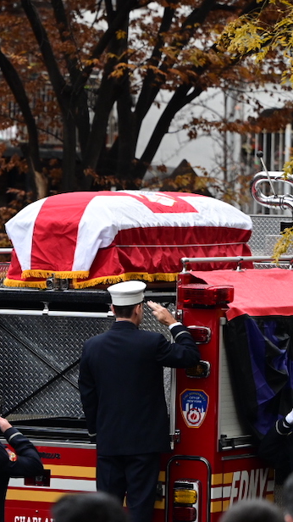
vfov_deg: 7.3
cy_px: 380
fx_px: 4065
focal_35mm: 294
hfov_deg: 4.1
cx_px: -72
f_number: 2.8
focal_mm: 120
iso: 1600
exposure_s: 1/1250
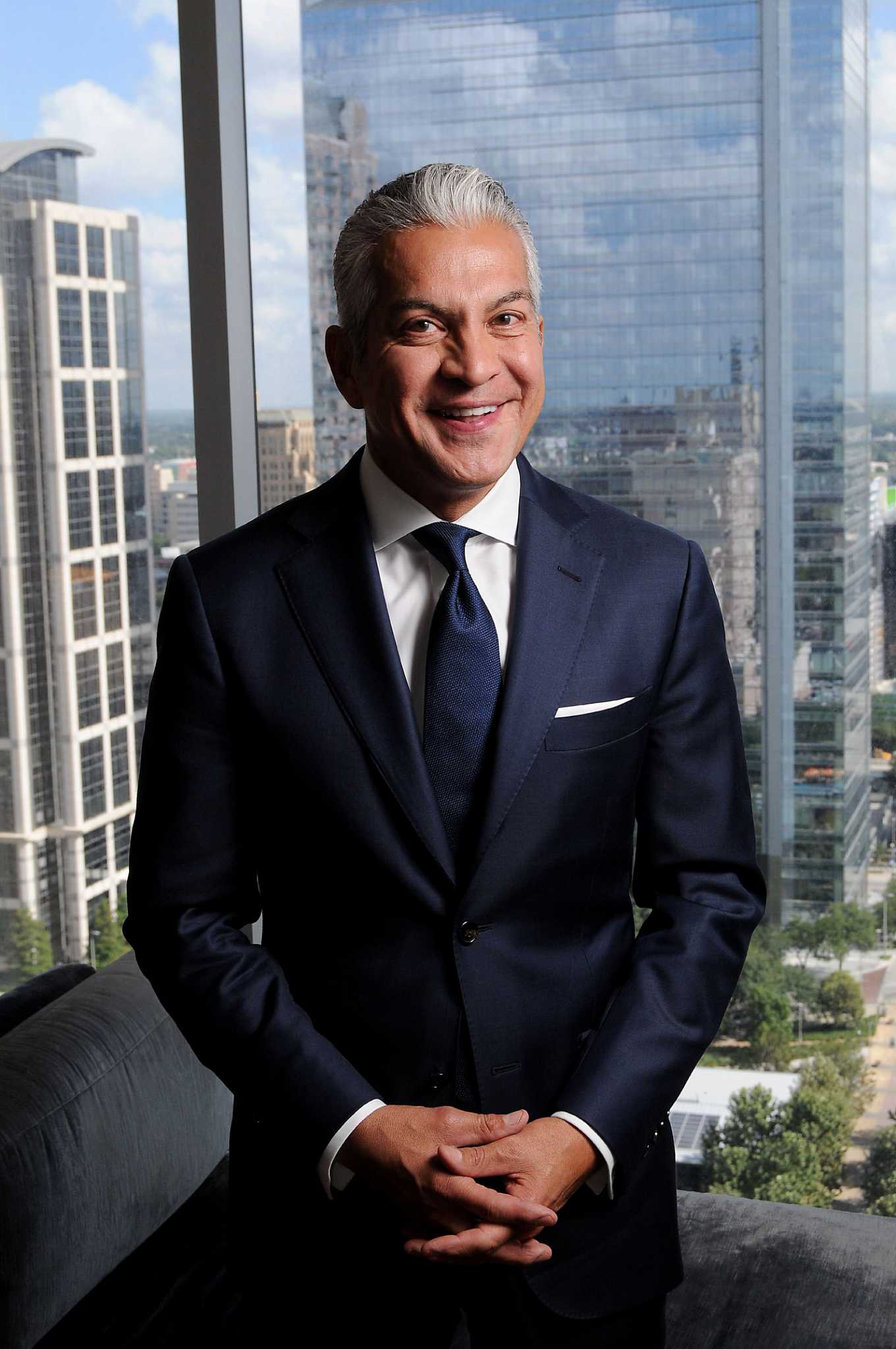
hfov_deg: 25.7
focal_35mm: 52
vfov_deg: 37.9
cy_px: 674
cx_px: 448
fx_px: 1965
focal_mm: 35
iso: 400
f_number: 8
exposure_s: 1/250
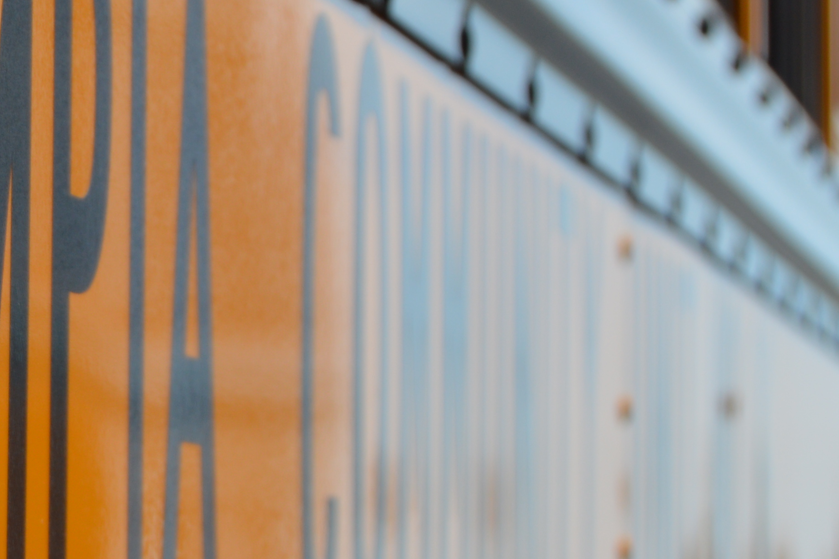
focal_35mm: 269
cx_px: -166
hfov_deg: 7.6
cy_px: 158
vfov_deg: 5.1
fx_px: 6261
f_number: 8
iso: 100
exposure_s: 1/250
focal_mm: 55
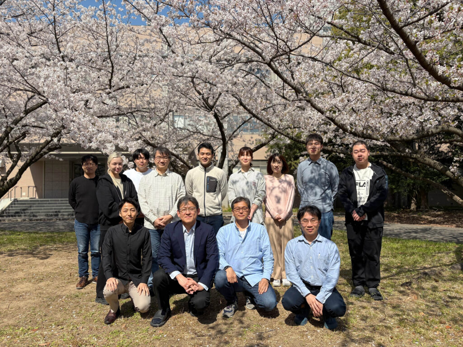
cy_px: 174
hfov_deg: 67.3
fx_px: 348
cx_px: 232
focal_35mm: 26
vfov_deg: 53.1
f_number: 1.6
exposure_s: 1/3448
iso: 50
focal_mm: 5.96
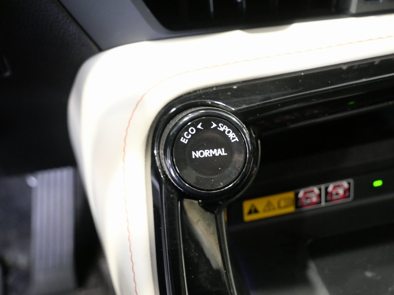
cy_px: 148
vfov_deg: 29.1
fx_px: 569
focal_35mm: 50
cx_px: 197
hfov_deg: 38.2
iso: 3200
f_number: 4.5
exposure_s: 1/4
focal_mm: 25
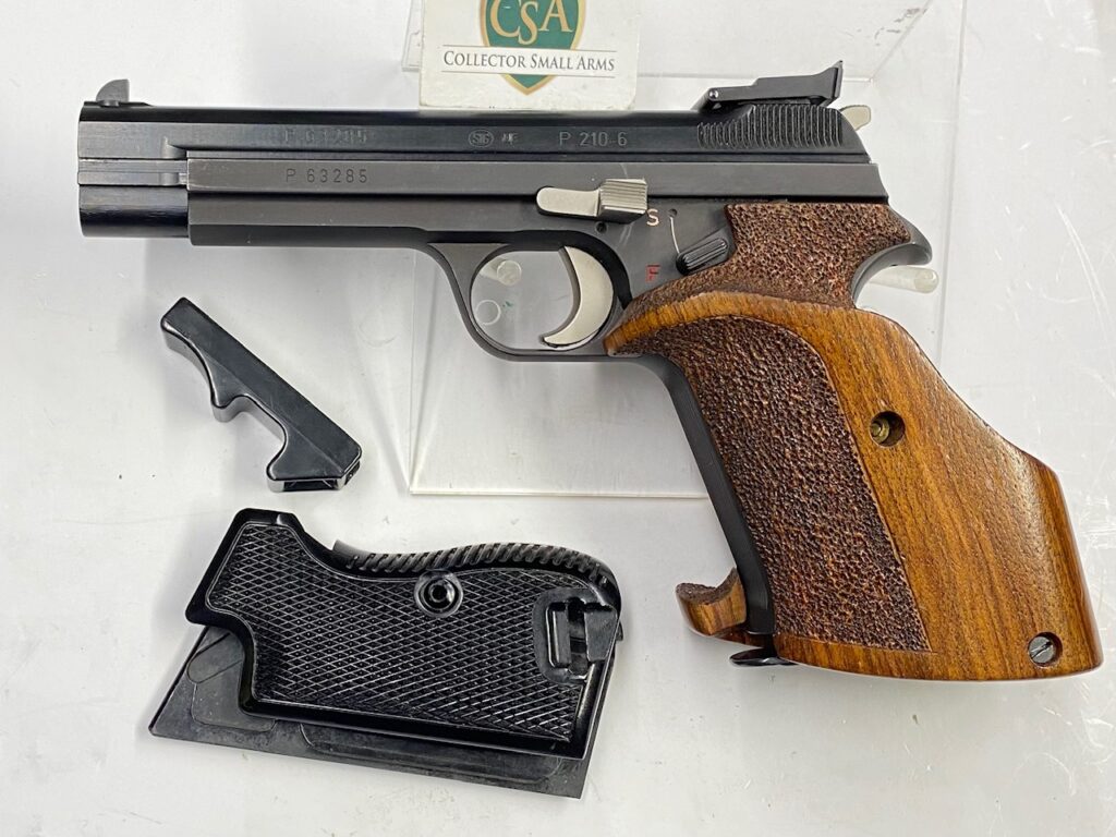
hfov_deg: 67.3
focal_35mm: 26
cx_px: 558
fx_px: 838
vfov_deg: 53.1
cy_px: 418
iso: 64
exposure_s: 1/50
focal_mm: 4.25
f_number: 1.8
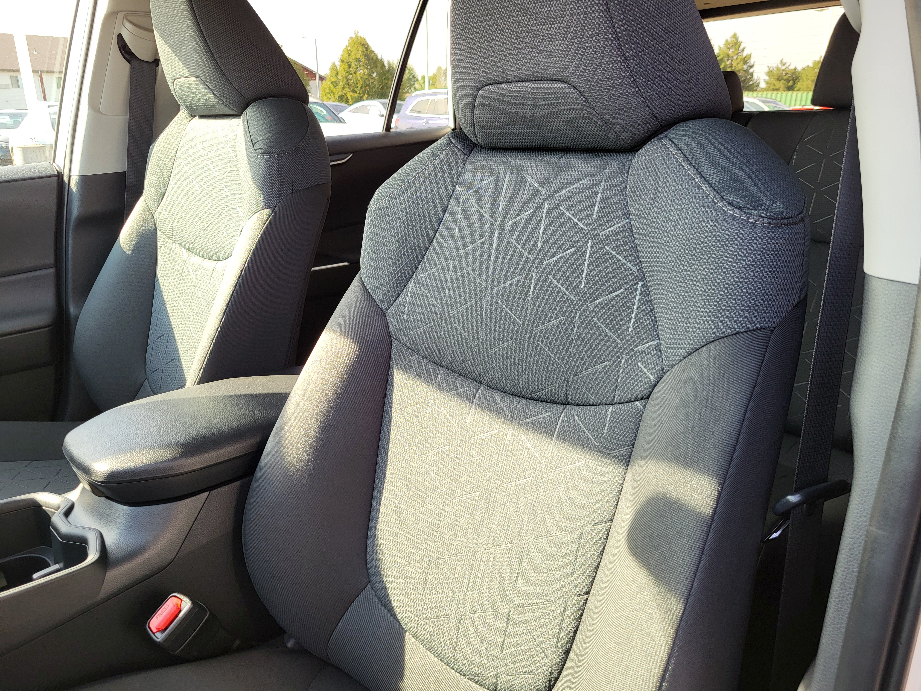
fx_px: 692
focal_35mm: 26
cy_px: 346
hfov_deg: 67.3
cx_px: 460
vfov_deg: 53.1
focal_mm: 5.4
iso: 40
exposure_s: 1/171
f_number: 1.8
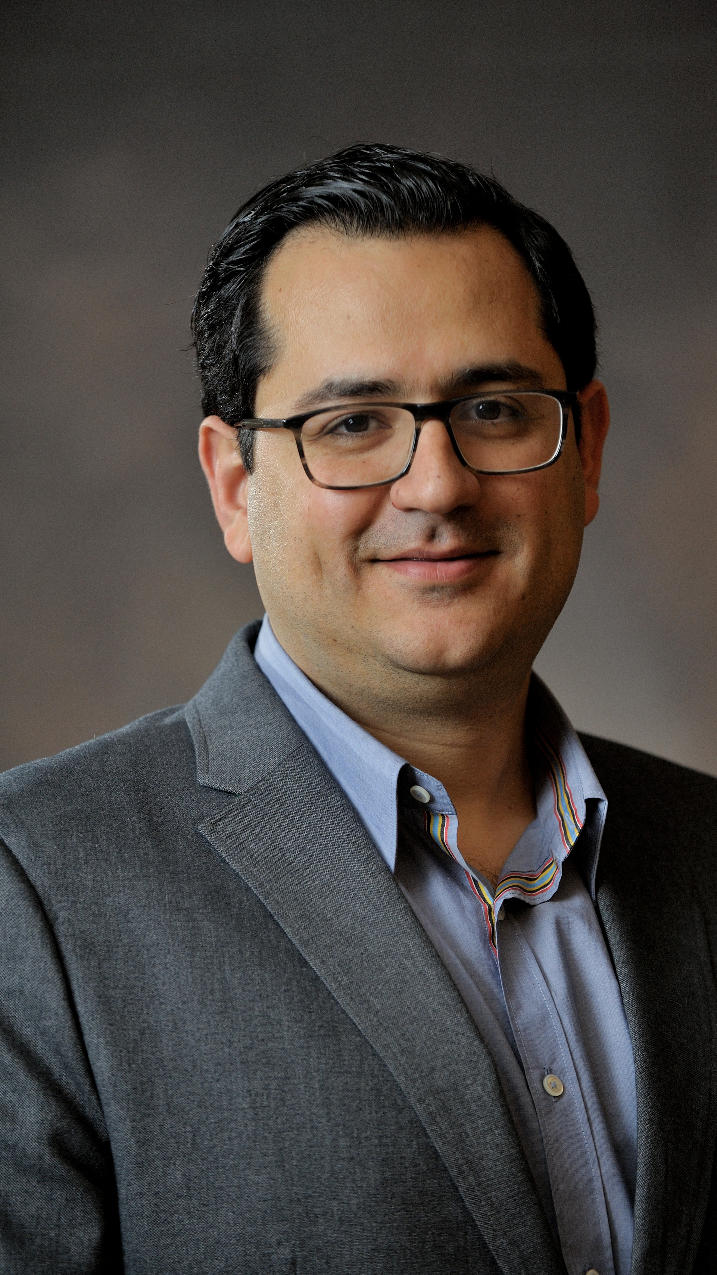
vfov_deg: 10.8
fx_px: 6760
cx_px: 398
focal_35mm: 200
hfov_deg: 6.1
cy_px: 640
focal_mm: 190
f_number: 4
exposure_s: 1/200
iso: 800
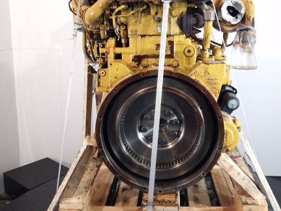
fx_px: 260
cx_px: 163
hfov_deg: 56.6
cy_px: 71
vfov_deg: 43.5
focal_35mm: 32
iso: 80
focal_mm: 6.4
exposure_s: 1/50
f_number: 1.8
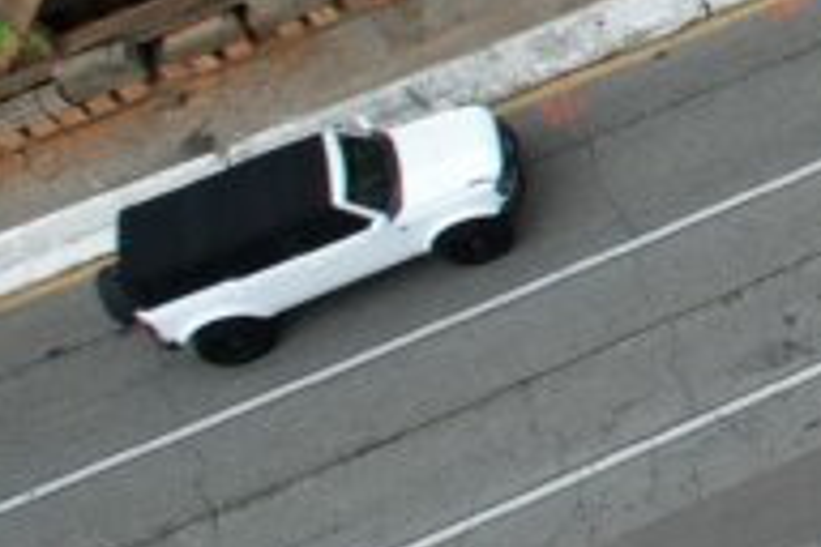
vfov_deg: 10.5
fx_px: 2828
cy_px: -355
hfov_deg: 11.5
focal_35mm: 124
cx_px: 2305
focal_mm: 8.38
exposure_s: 1/400
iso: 100
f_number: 2.8
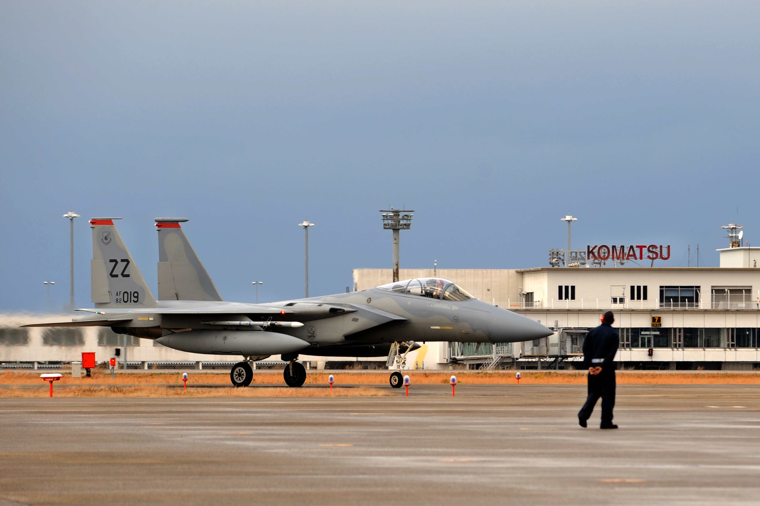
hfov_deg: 10.3
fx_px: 4219
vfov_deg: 6.9
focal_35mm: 200
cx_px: 380
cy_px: 253
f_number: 6.3
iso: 200
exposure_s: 1/250
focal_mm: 200
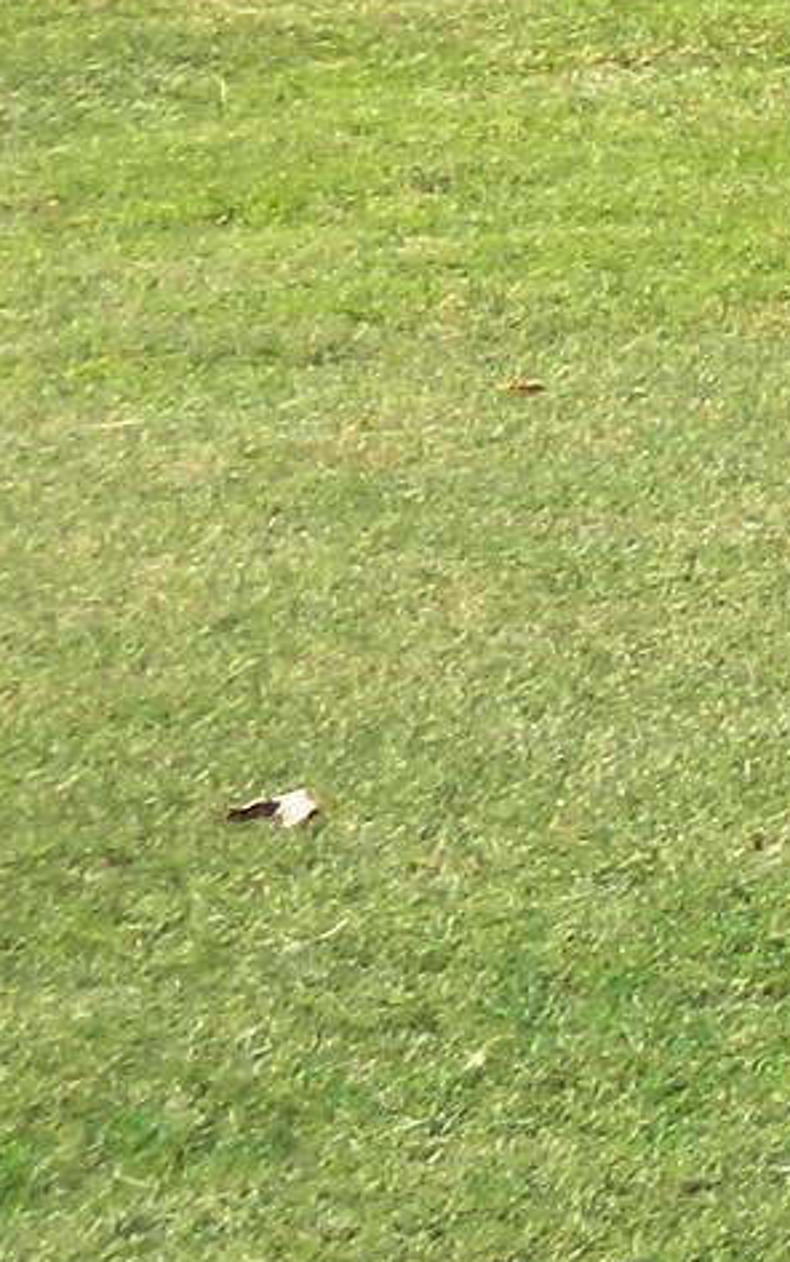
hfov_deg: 4.9
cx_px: 3304
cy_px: 259
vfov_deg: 8.8
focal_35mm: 238
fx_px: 8191
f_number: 3.5
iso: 80
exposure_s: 1/640
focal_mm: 7.3
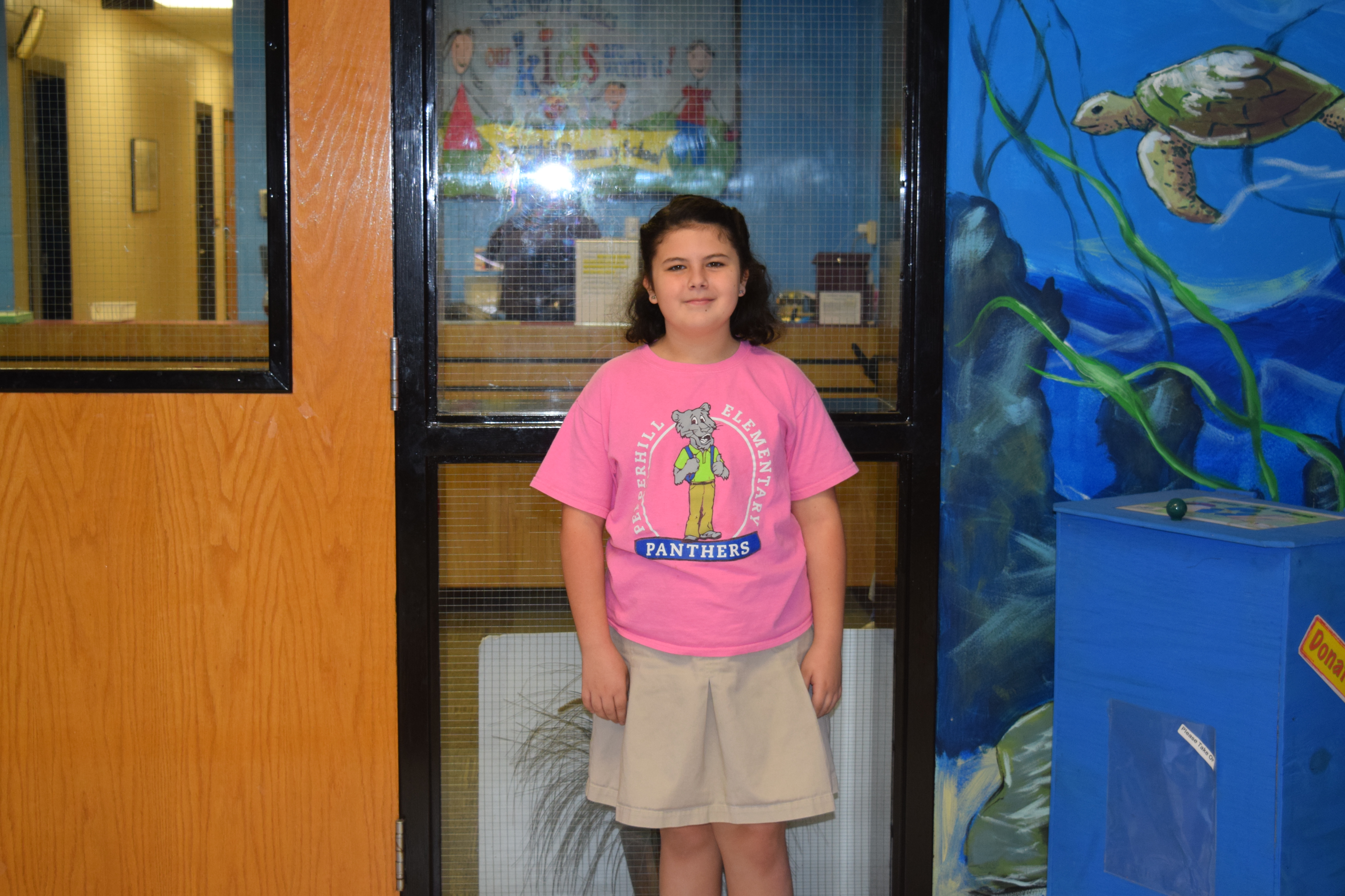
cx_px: 672
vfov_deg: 23.8
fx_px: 2129
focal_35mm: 57
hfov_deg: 35.1
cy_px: 448
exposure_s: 1/80
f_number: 4.8
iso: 800
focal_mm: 38
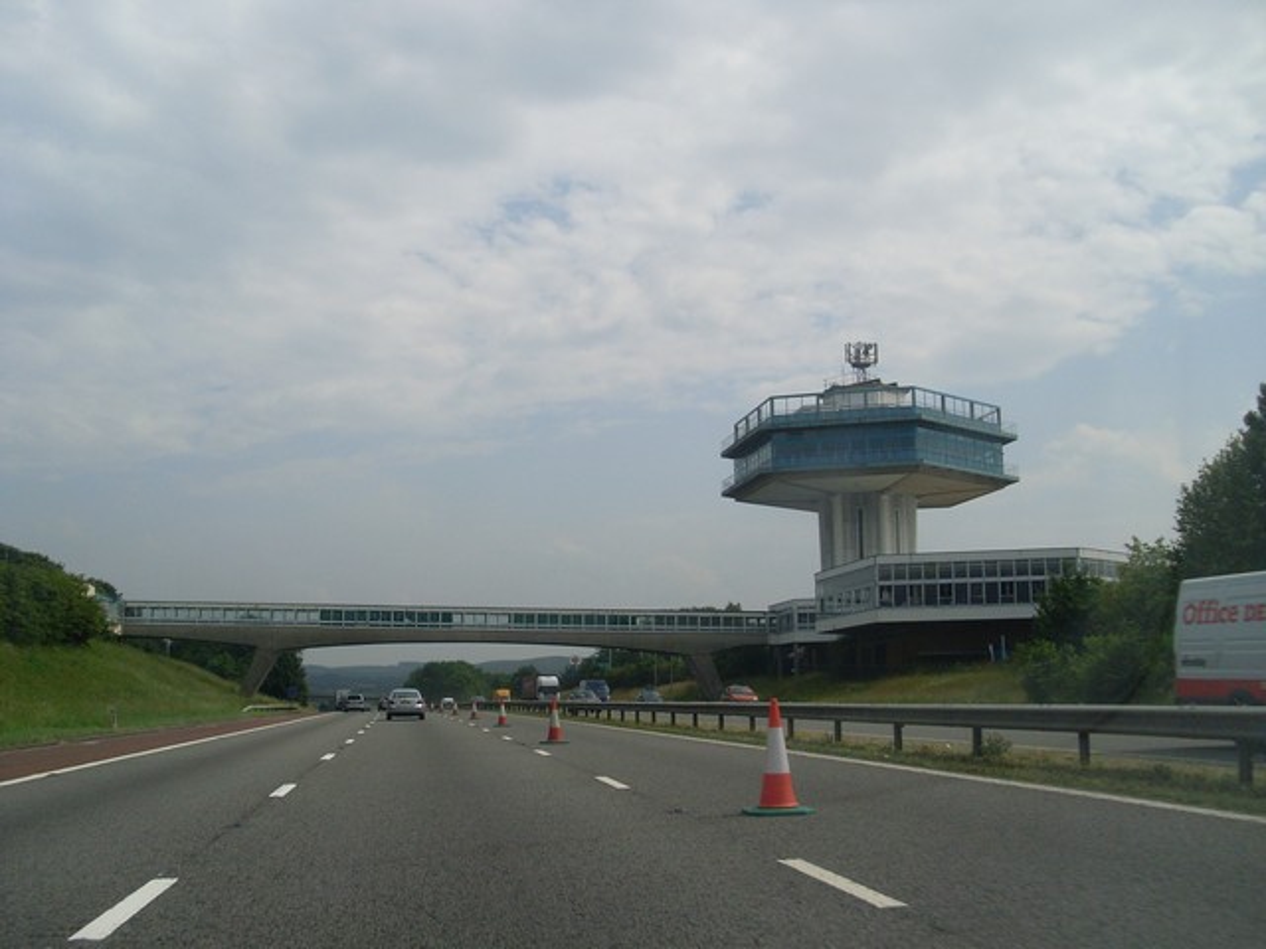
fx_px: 1390
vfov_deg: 37.7
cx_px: 633
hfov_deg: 49.0
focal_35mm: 38
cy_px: 474
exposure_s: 1/500
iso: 100
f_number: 7.7
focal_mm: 6.3
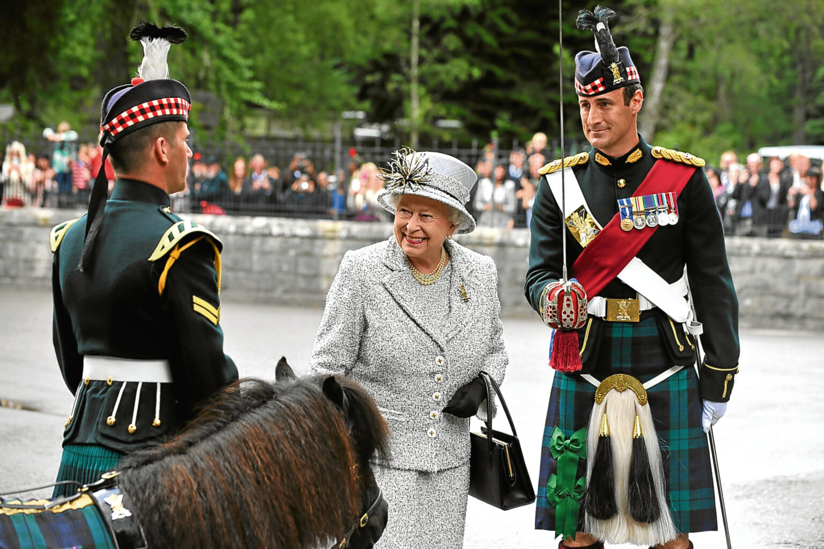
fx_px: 3202
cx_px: 412
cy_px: 274
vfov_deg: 9.8
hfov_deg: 14.7
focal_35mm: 140
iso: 400
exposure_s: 1/200
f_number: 4.5
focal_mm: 140
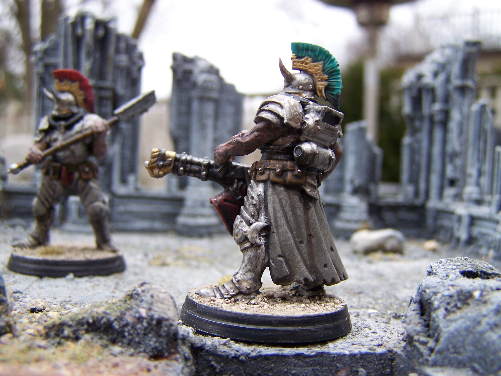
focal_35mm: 38
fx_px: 550
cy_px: 188
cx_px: 250
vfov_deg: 37.7
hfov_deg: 49.0
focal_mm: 6.3
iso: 80
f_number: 2.8
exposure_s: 1/60
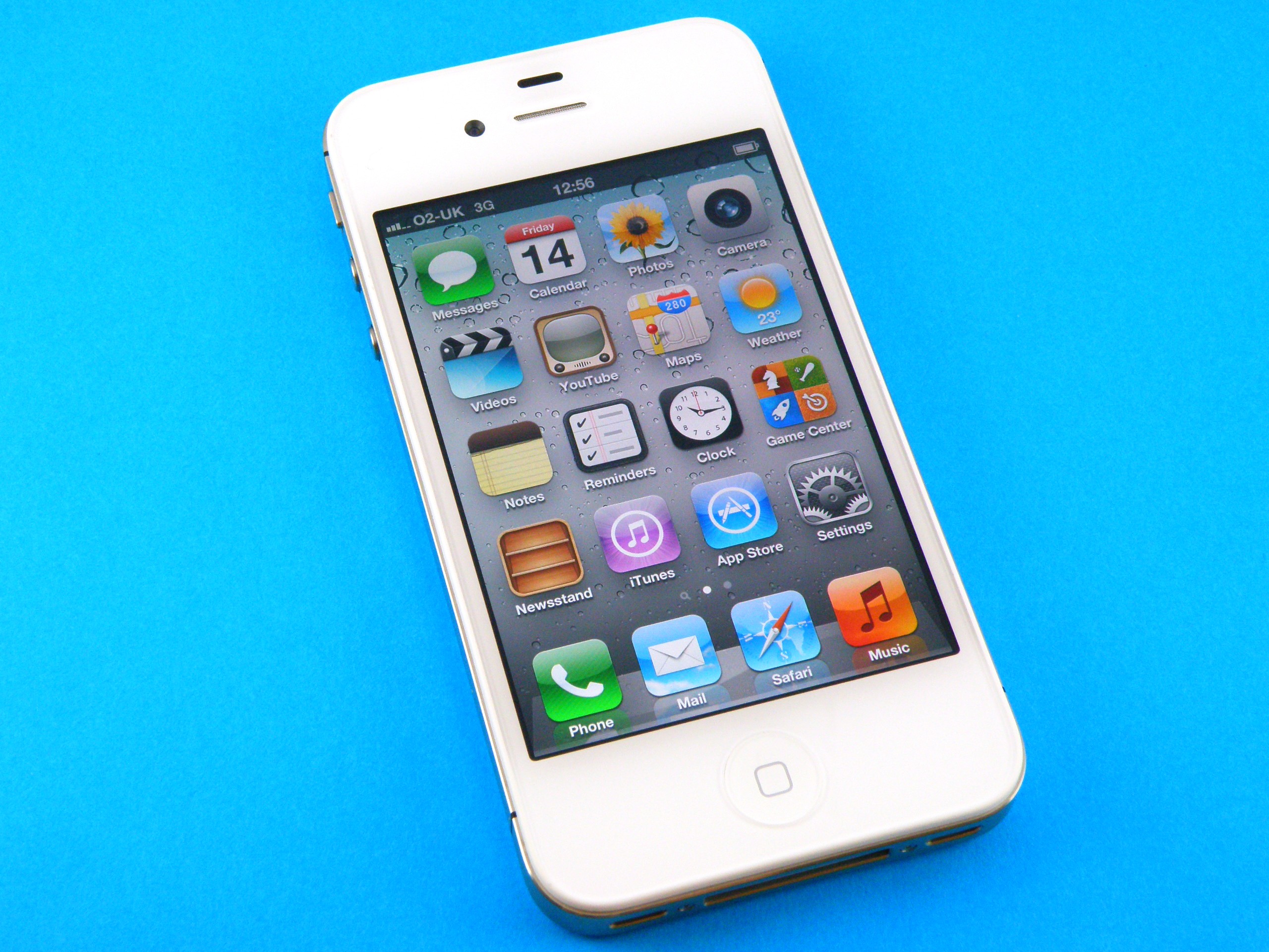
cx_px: 634
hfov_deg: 30.3
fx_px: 2346
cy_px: 476
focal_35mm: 64
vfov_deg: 22.9
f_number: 5.6
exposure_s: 1/50
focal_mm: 11.46
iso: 200
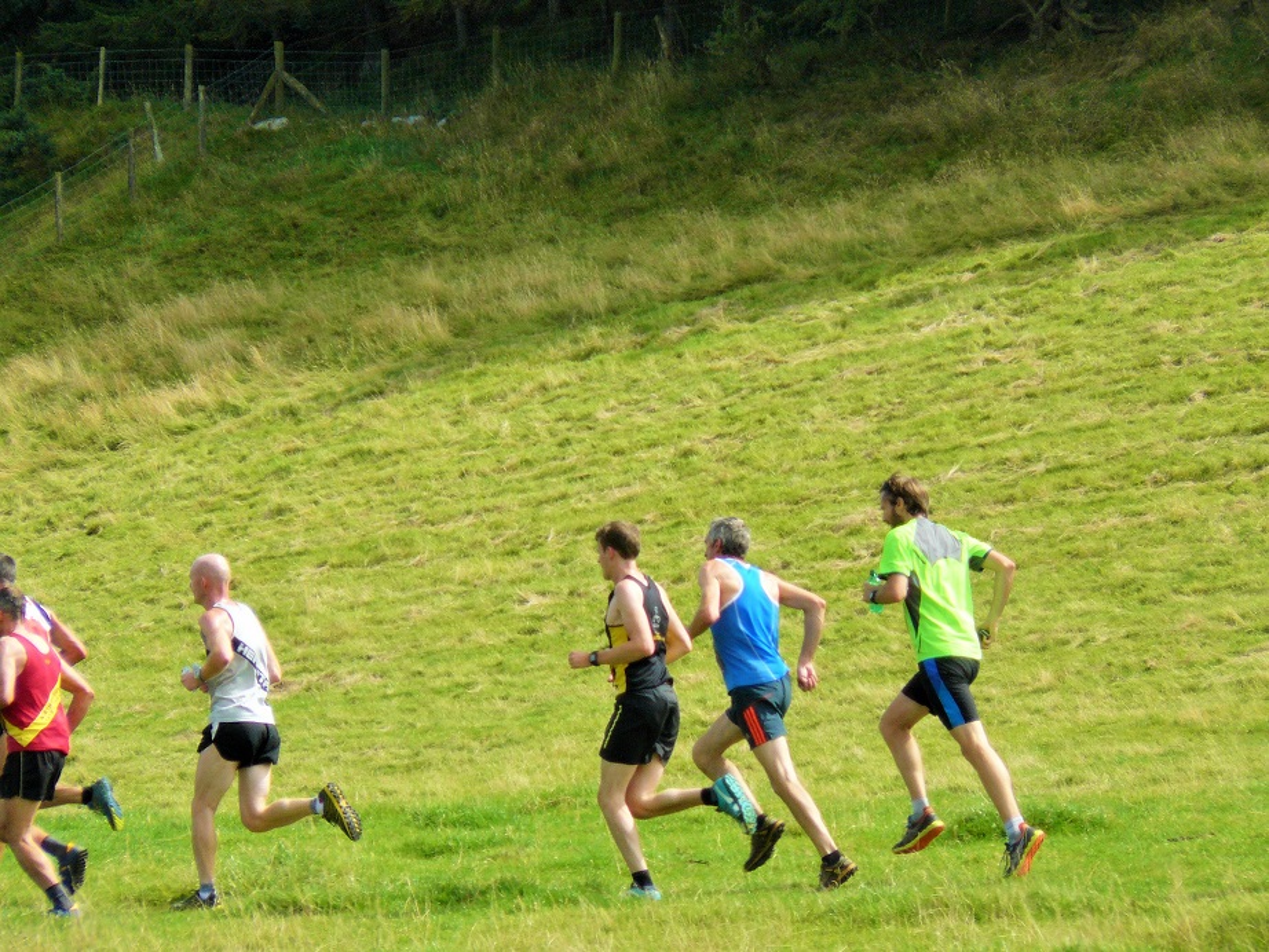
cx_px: 634
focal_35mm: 380
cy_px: 476
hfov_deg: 5.2
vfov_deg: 3.9
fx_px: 13934
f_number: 5.6
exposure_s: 1/320
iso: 100
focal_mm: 63.3
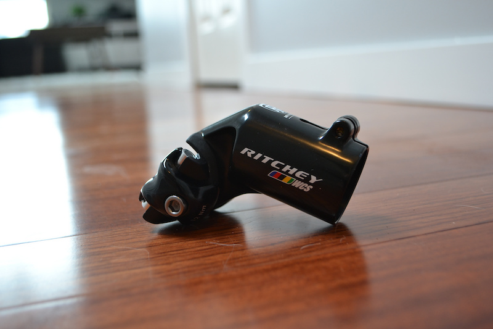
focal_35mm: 39
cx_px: 246
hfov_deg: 49.6
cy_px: 164
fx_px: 534
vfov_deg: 34.2
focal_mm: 26
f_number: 4.2
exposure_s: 1/20
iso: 400
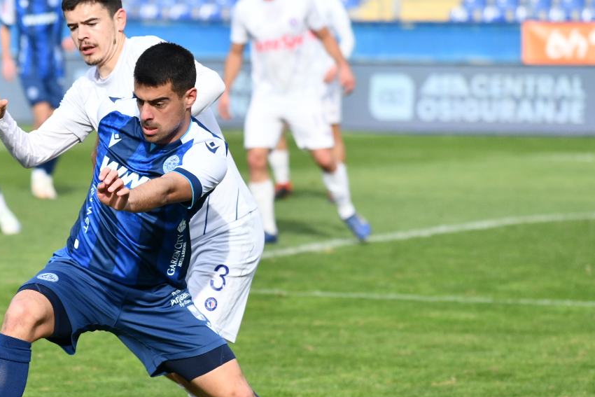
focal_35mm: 343
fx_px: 5670
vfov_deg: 4.0
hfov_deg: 6.0
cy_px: 232
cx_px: 91
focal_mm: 180
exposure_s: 1/4000
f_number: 4
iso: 1000
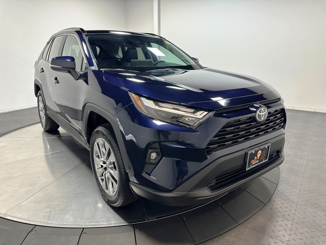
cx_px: 163
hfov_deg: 71.6
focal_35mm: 24
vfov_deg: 56.8
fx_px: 226
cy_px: 122
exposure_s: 1/60
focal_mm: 6.86
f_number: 1.78
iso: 400
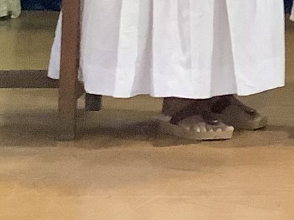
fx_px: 1435
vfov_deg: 8.2
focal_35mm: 169
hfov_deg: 11.4
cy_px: -259
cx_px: 369
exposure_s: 1/50
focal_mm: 3.3
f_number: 2.4
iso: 320
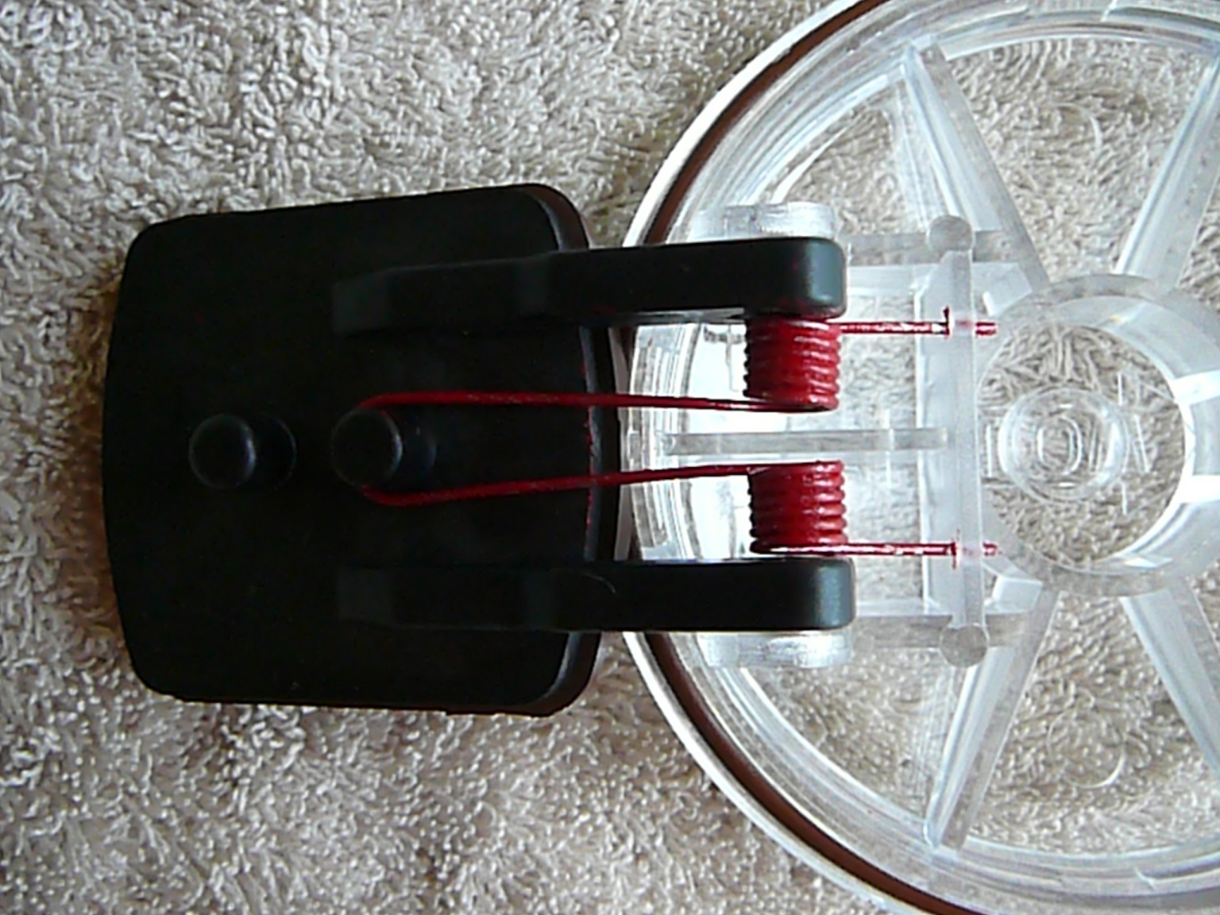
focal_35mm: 35
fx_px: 1234
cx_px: 610
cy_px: 458
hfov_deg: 52.6
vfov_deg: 40.7
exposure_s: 1/160
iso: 800
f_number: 2.8
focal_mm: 5.2
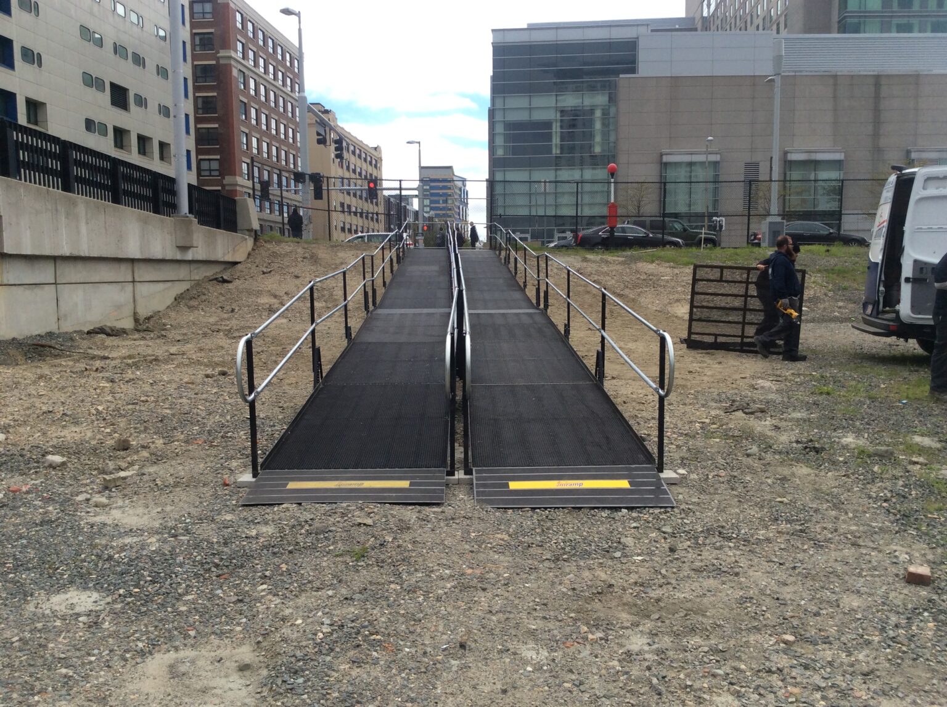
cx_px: 474
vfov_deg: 44.0
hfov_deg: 56.9
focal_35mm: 32
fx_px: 874
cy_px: 354
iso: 32
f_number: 2.4
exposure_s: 1/1144
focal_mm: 3.3
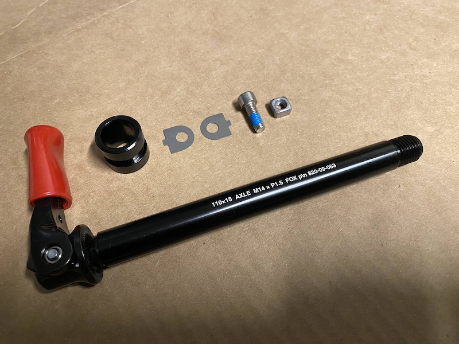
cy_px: 172
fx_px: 345
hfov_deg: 67.3
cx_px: 230
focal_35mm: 26
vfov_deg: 53.1
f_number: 1.8
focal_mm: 4.25
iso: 500
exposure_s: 1/60
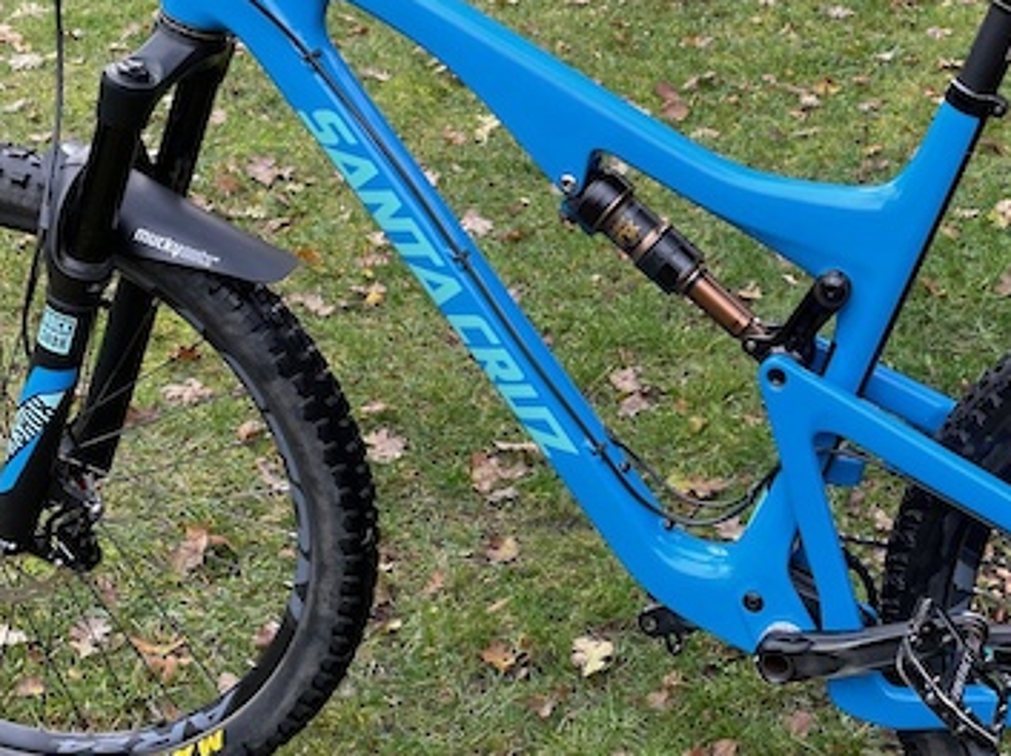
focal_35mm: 59
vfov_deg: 24.8
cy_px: 378
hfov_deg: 32.1
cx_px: 762
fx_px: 1721
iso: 32
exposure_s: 1/141
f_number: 1.6
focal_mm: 4.2
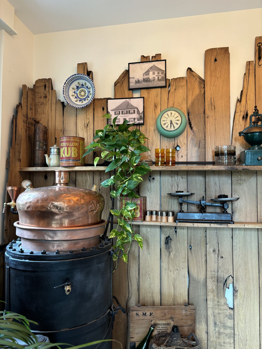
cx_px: 131
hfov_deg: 53.1
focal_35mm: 26
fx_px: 262
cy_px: 174
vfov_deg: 67.3
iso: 125
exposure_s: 1/50
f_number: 1.6
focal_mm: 5.96
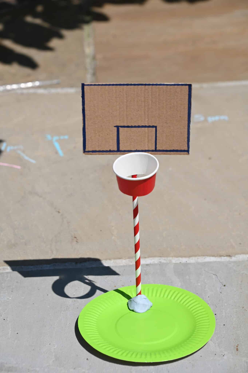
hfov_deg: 11.2
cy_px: 186
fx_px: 1262
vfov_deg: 16.8
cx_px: 124
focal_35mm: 122
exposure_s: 1/500
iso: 100
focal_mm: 122
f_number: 8
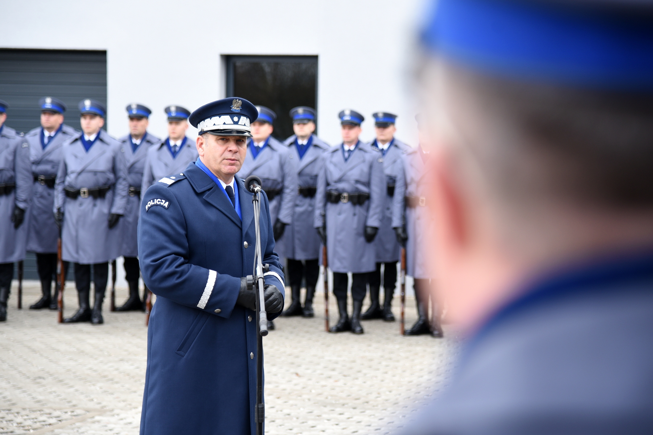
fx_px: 1777
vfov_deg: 14.0
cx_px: 326
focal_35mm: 98
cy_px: 218
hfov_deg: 20.8
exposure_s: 1/250
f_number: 4
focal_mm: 98
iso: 400
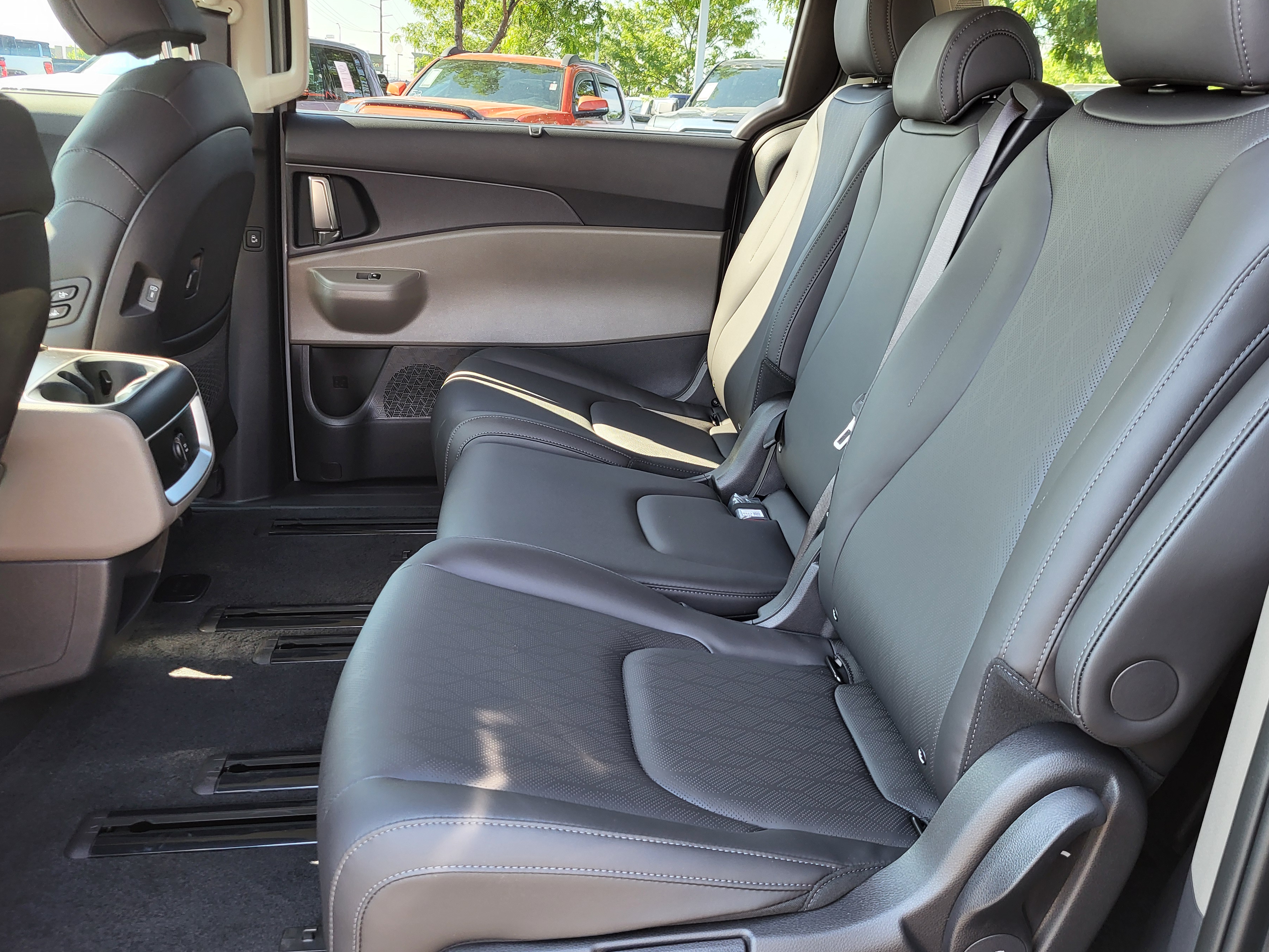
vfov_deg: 48.2
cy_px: 475
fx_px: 1063
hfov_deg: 61.6
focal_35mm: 29
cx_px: 678
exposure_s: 1/120
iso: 100
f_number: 1.8
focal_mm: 5.4
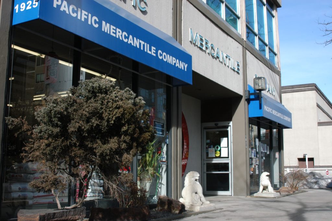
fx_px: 387
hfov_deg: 46.4
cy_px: 110
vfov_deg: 31.8
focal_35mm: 42
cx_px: 166
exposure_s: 1/180
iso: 400
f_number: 3.5
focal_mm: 28
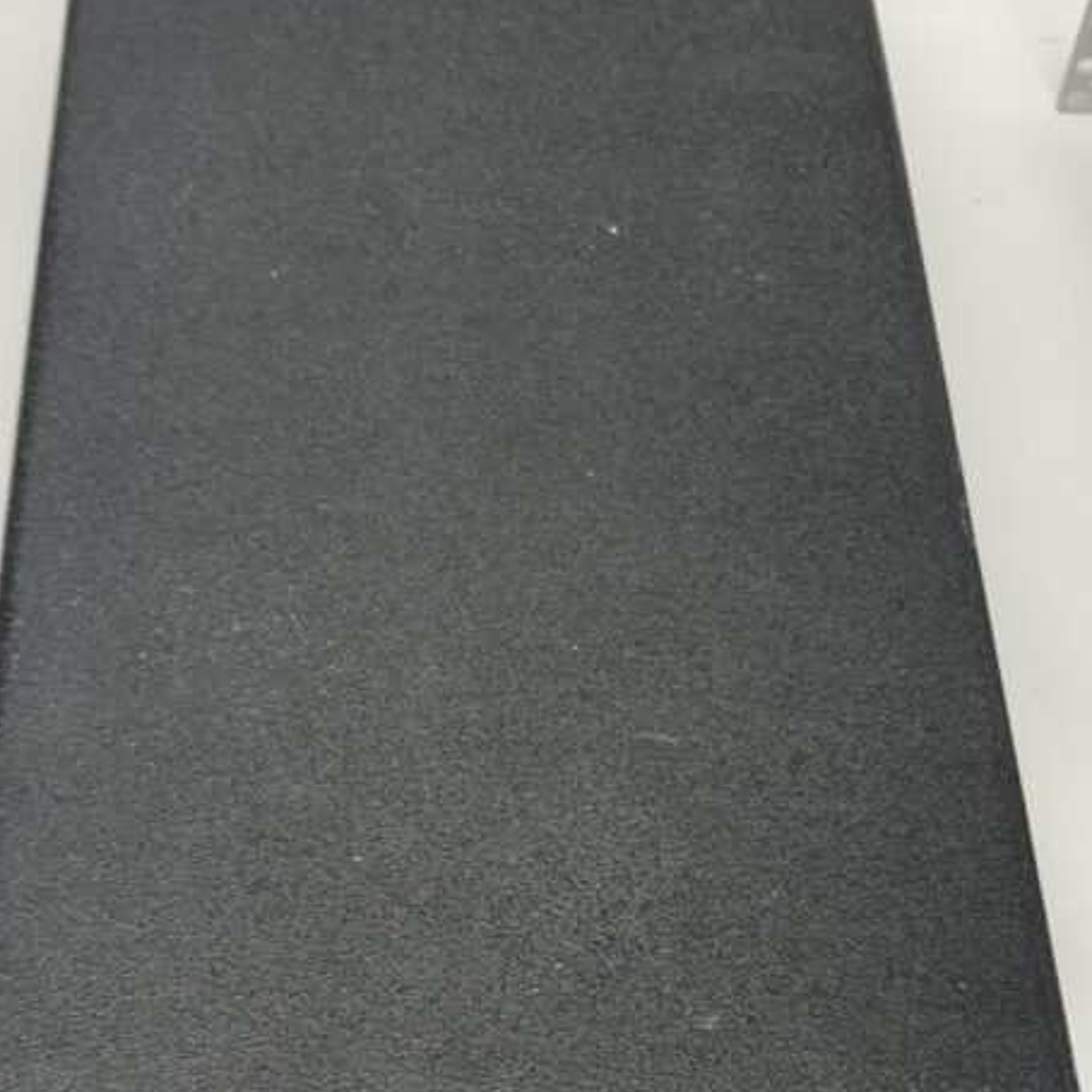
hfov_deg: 31.6
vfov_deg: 31.2
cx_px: 597
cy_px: 797
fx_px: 1927
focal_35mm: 54
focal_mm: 5.7
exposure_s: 1/120
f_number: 1.5
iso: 50
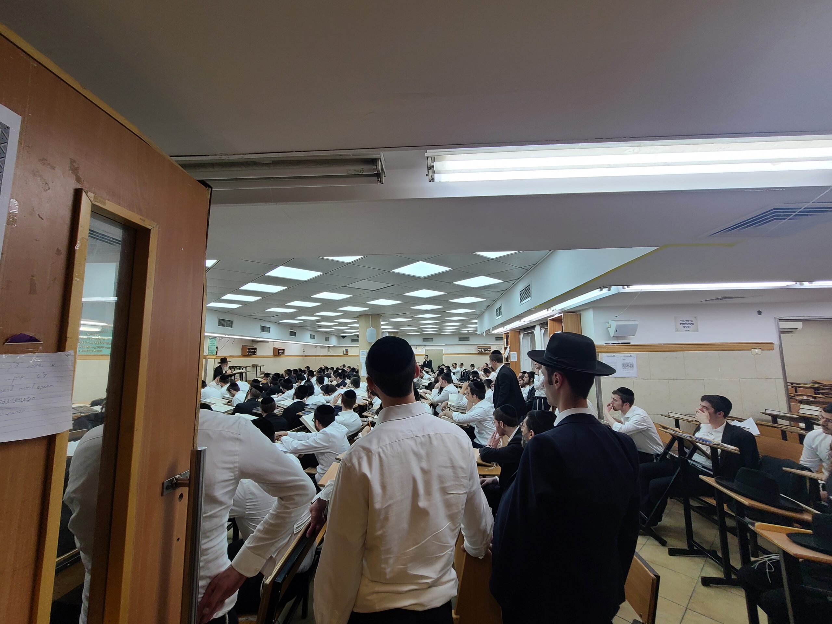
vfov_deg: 89.9
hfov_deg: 106.2
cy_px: 312
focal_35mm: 13
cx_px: 416
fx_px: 312
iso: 50
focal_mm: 2.2
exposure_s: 1/117
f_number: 2.2
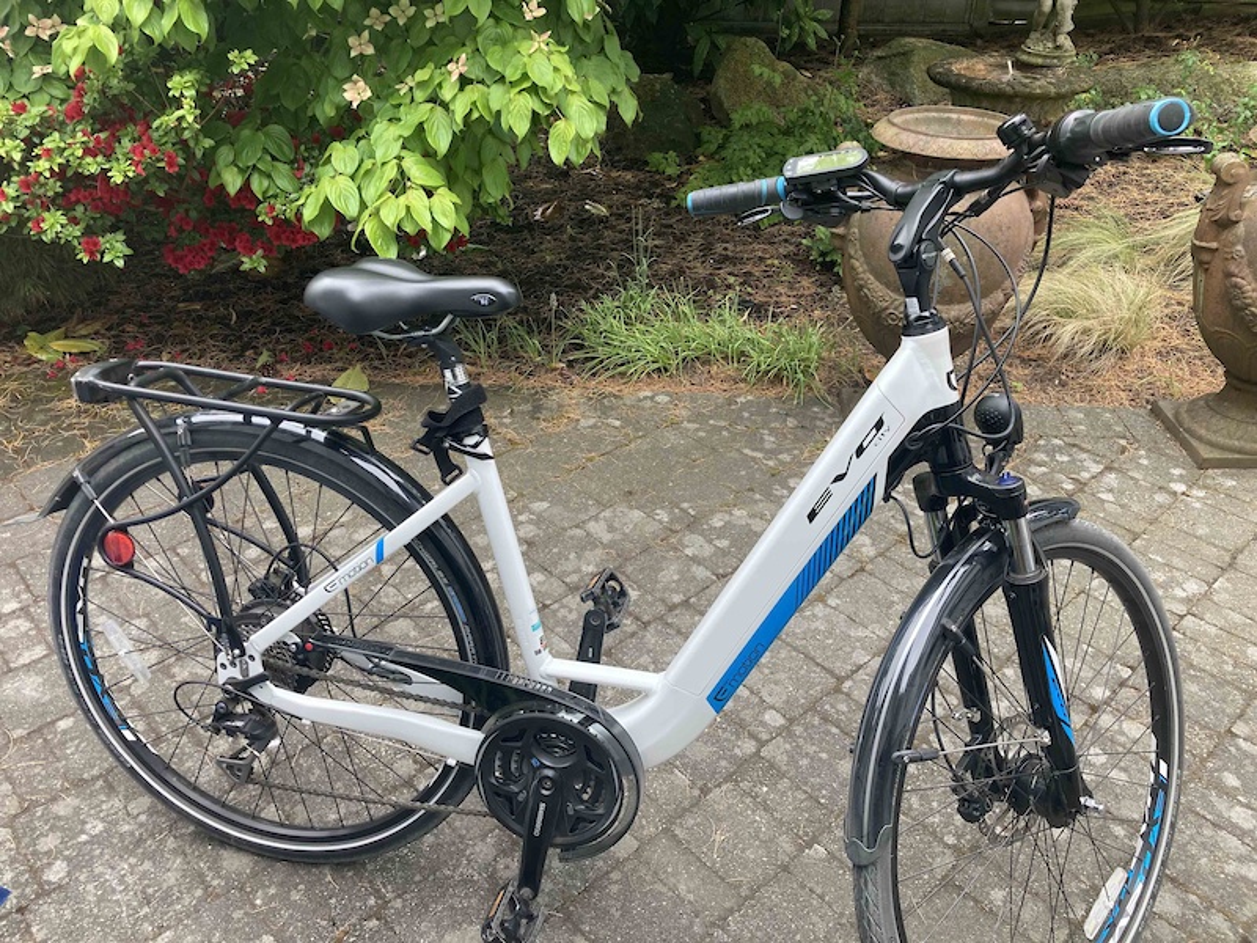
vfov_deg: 49.7
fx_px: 1017
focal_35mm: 28
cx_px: 628
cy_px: 472
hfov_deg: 63.4
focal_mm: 3.99
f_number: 1.8
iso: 32
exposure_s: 1/121
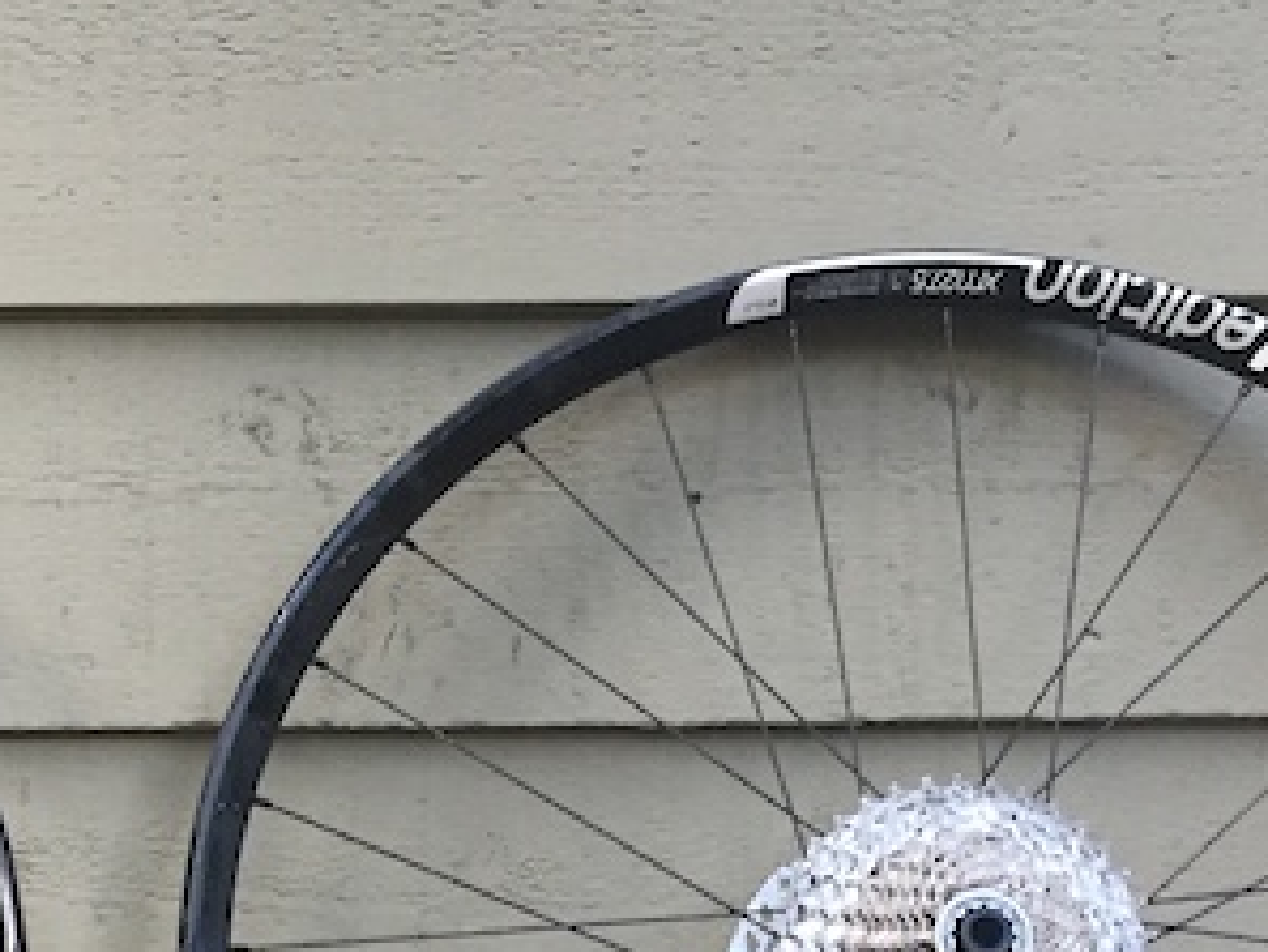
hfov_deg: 24.6
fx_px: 2858
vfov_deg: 18.2
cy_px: 1054
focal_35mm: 78
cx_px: 269
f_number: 2.2
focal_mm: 4.15
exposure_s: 1/30
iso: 125
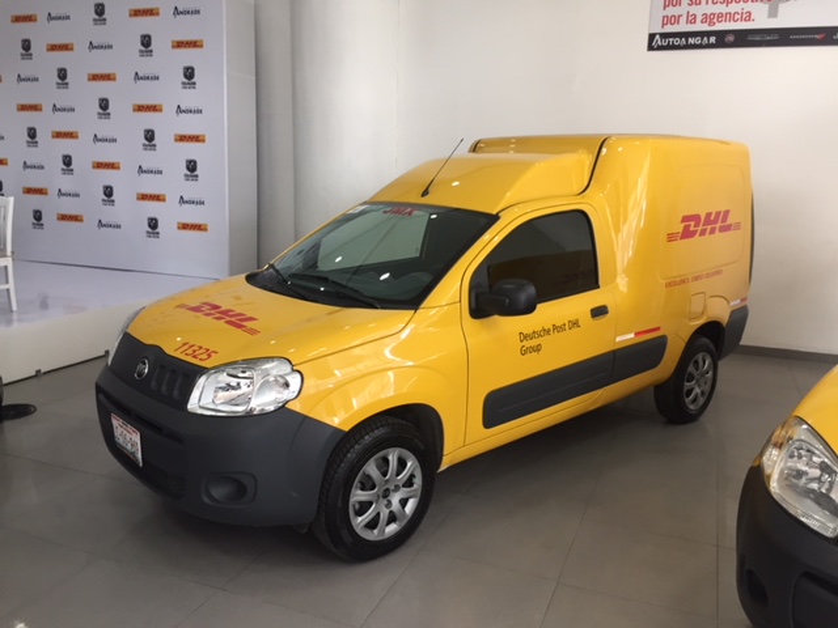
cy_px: 314
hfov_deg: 61.7
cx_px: 419
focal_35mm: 29
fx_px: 702
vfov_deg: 48.2
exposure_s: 1/30
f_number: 2.2
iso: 64
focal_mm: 4.15
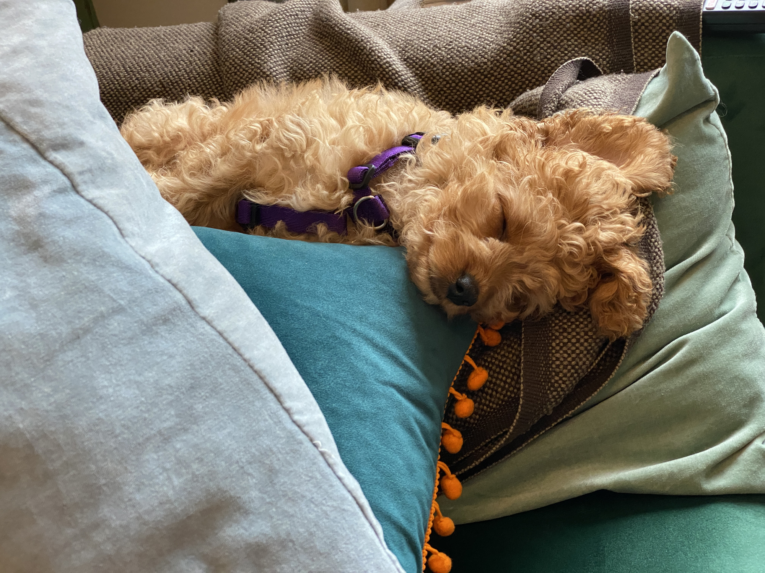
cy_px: 286
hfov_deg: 36.8
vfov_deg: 28.0
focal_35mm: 52
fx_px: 1149
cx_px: 382
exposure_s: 1/53
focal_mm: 6
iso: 250
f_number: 2
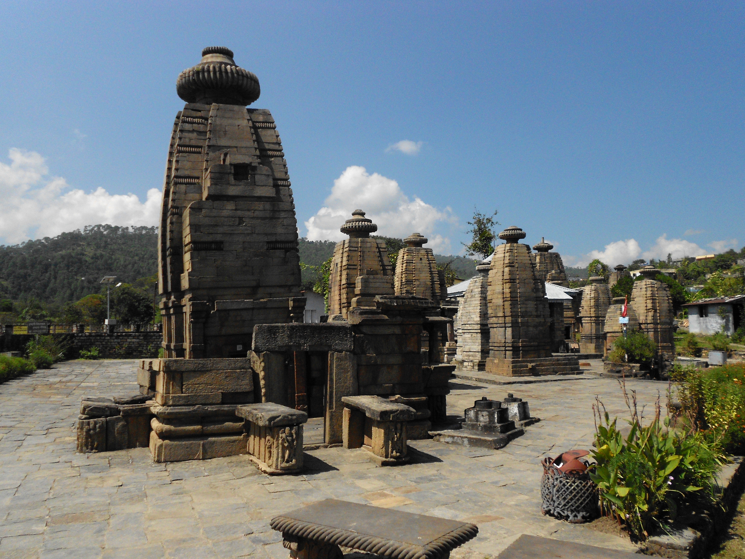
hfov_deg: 61.7
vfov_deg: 48.2
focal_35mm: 29
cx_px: 372
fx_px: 624
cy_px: 280
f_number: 8.5
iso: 80
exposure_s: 1/500
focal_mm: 5.1
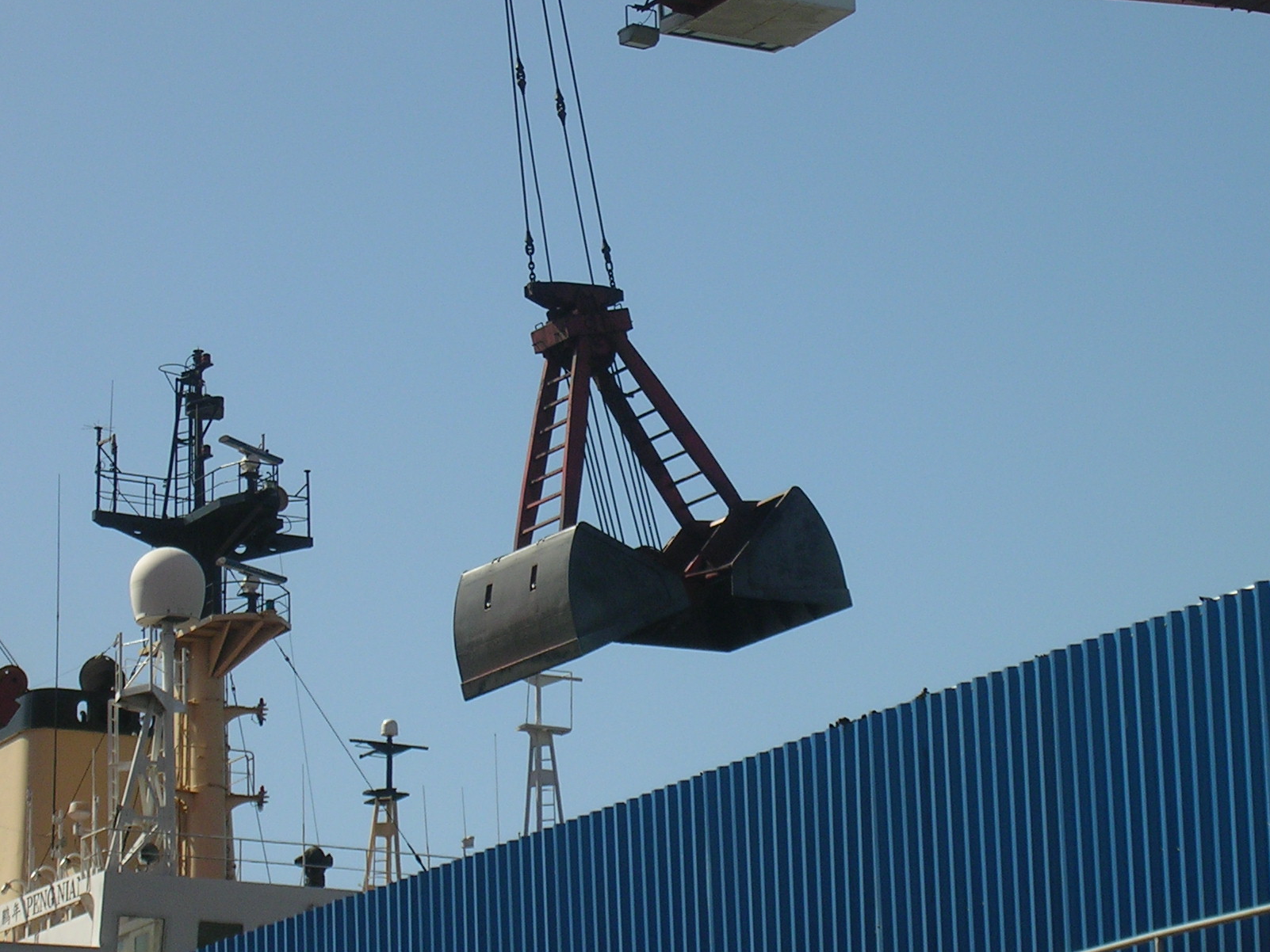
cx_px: 672
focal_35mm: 147
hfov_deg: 13.4
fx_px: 5394
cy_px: 408
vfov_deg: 10.1
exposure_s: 1/494
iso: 50
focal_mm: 17.4
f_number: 4.9
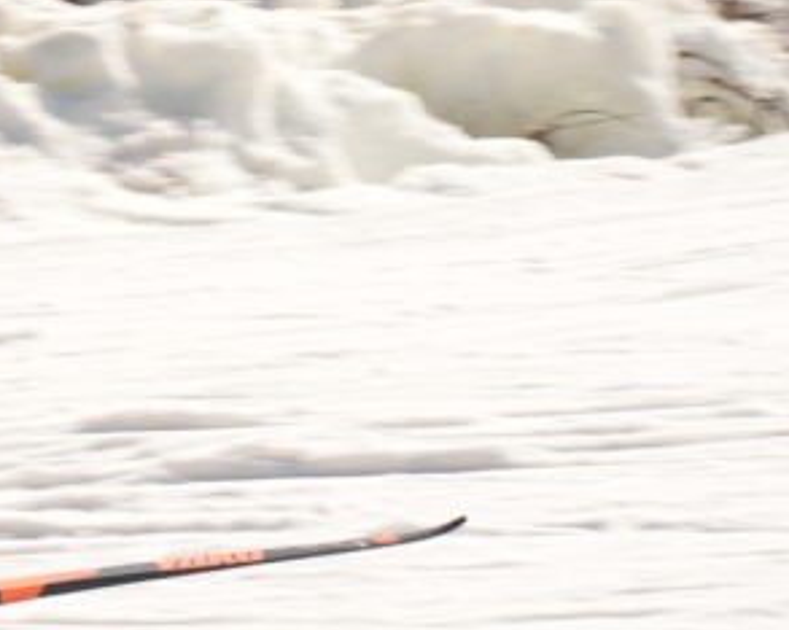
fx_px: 4690
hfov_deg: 9.5
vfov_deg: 7.7
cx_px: -43
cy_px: 1
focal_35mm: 201
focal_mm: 64
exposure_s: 1/125
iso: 100
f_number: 10
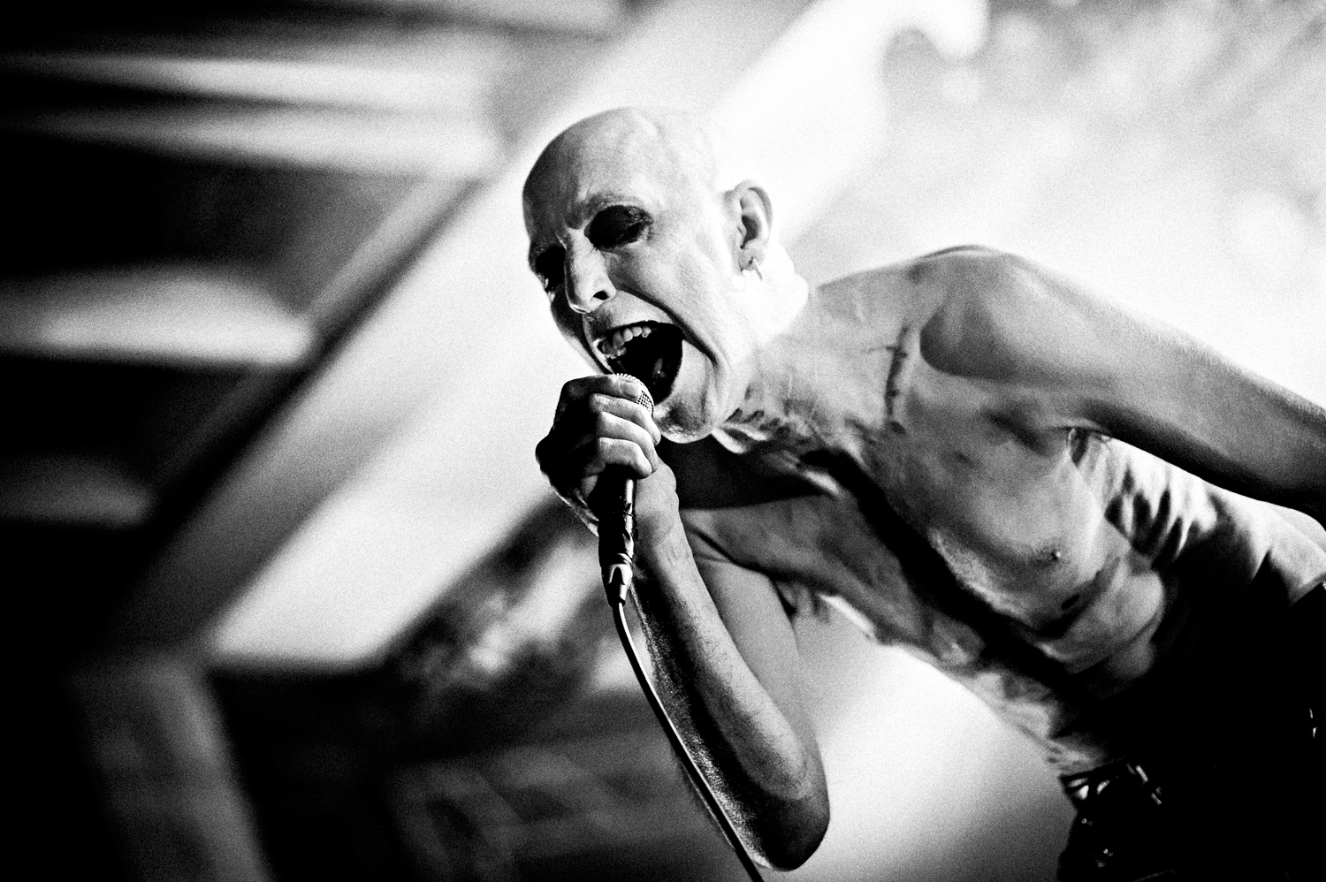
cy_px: 441
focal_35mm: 85
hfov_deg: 23.9
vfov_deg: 16.1
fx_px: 3129
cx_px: 663
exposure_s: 1/1250
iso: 1600
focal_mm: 85
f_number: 2.2
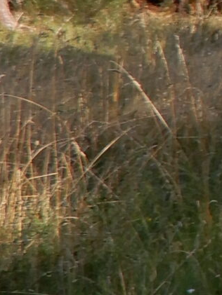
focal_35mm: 231
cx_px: 673
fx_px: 1974
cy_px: -64
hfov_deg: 6.0
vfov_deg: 8.5
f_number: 4
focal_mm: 6.8
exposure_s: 1/320
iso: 80
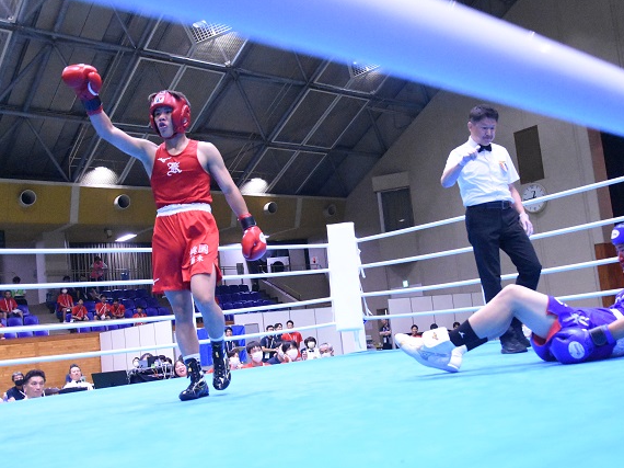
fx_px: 703
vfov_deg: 36.8
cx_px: 381
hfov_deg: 47.5
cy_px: 249
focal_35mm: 39
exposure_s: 1/500
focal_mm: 22
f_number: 4
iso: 12800
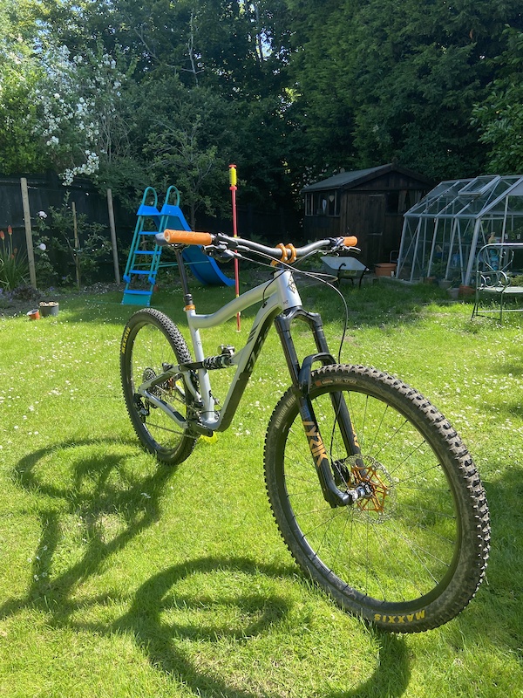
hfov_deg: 53.1
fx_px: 524
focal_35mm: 26
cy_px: 349
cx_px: 262
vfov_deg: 67.3
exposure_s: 1/651
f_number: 1.8
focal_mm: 4.25
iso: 32
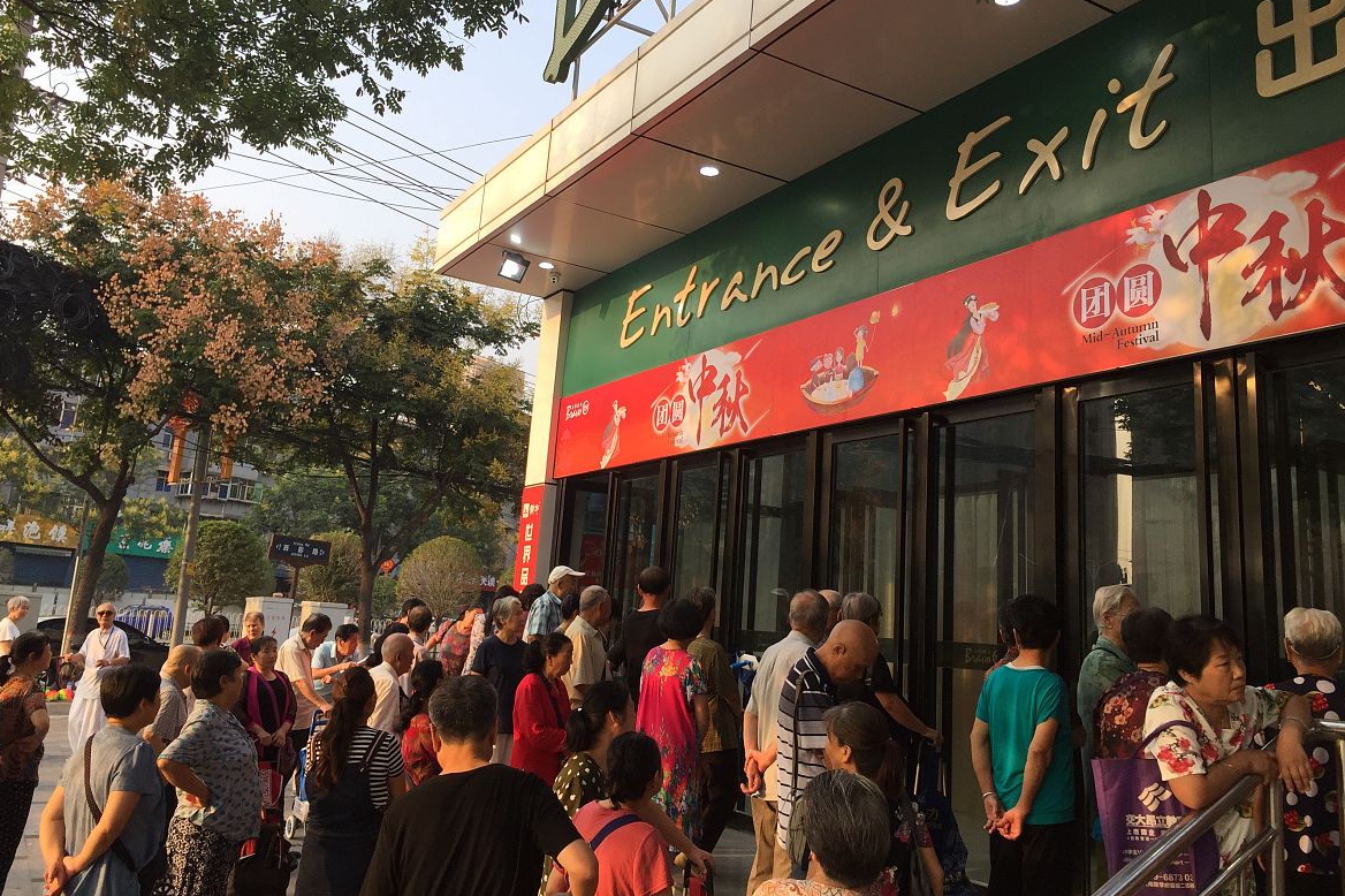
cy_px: 384
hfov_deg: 60.3
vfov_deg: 42.2
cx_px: 659
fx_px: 1158
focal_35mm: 31
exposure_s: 1/335
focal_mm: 4.15
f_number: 2.2
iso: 32
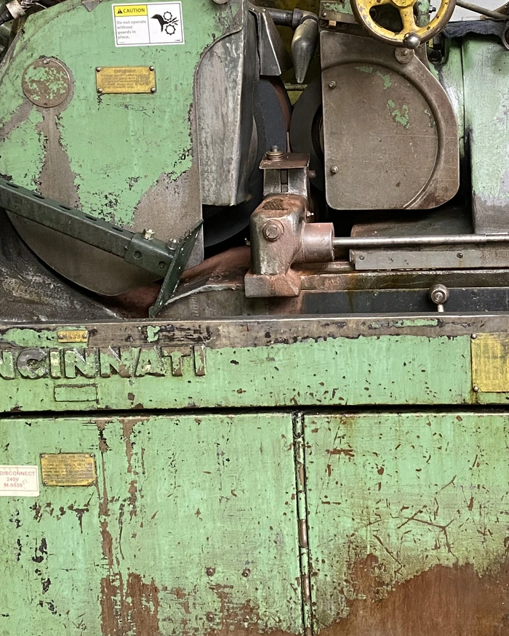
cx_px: 336
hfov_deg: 26.1
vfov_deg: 32.1
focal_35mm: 58
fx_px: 1092
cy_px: 185
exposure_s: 1/60
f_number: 1.8
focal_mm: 4.25
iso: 320
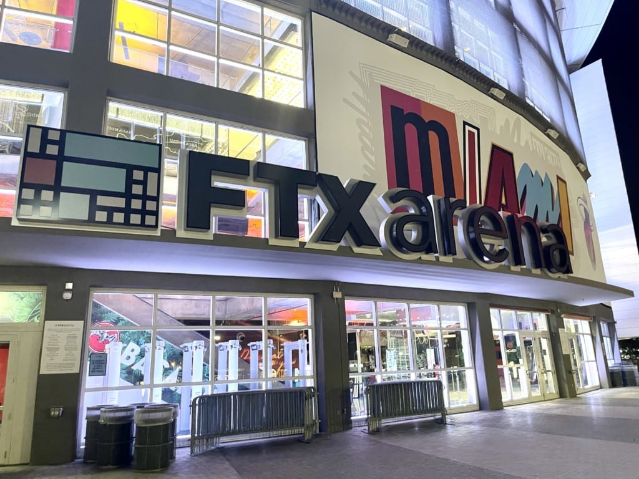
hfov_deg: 67.3
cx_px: 320
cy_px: 240
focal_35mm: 26
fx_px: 480
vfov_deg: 53.1
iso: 640
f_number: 1.6
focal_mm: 5.1
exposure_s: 1/40
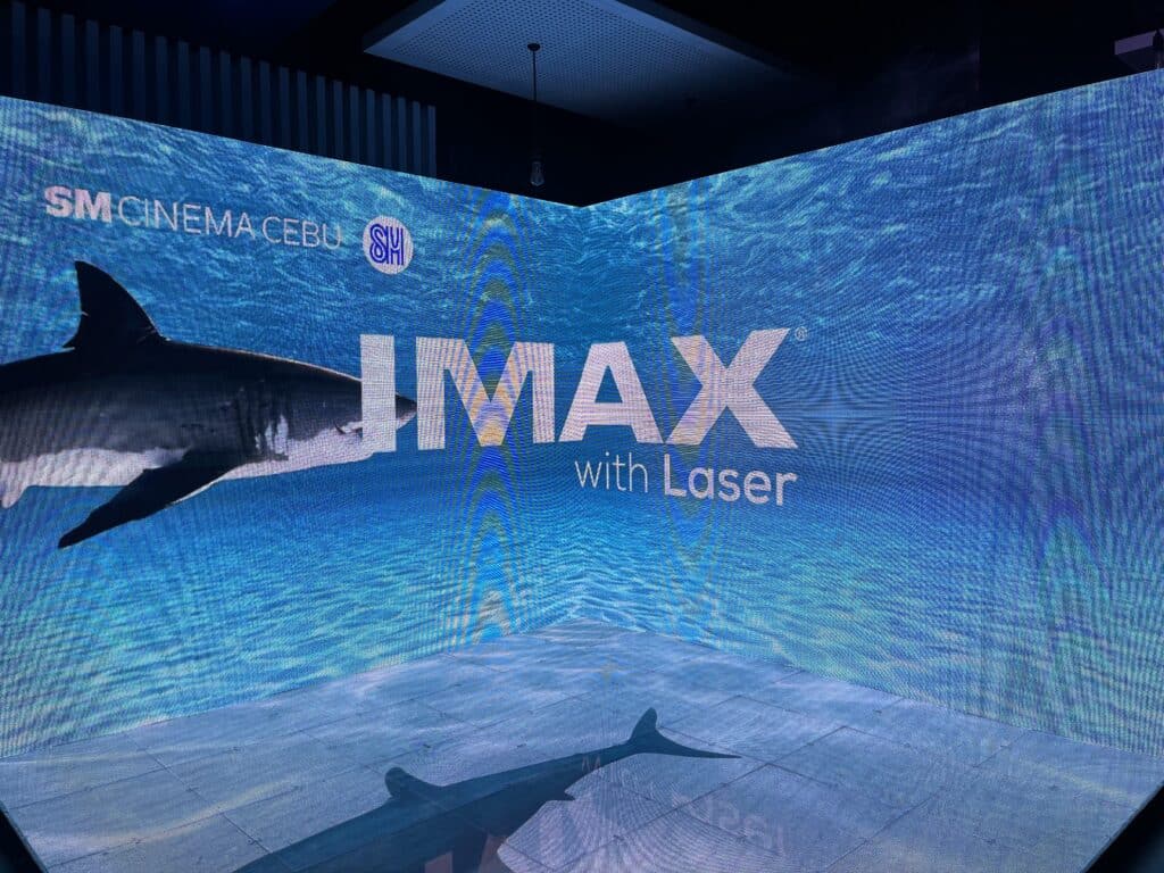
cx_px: 582
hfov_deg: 67.3
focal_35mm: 26
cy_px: 436
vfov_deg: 53.1
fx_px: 874
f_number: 1.6
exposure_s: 1/527
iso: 50
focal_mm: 5.1
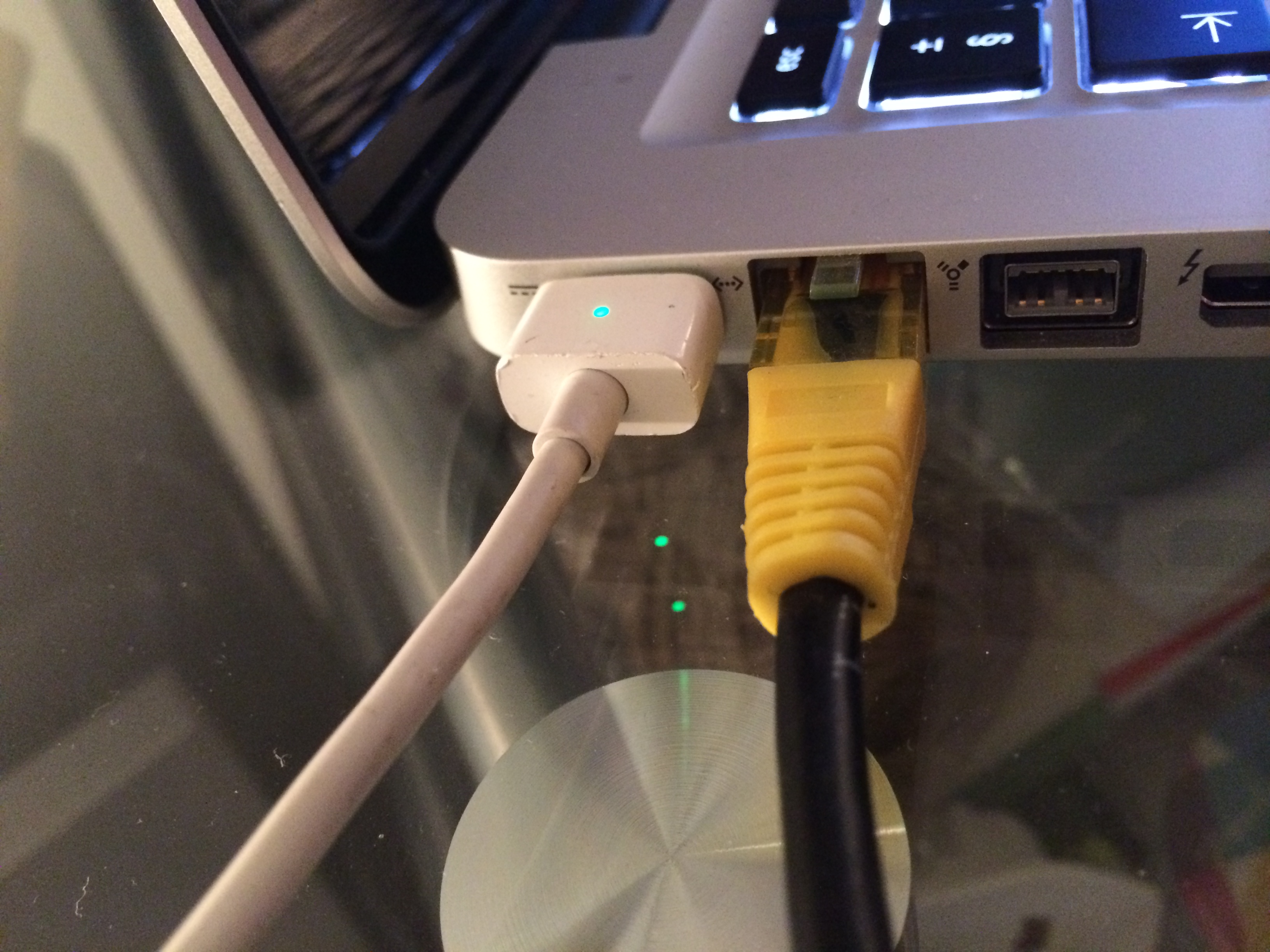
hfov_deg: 60.0
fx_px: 1101
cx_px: 635
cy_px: 476
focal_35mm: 30
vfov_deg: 46.8
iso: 500
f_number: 2.2
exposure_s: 1/17
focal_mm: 4.12
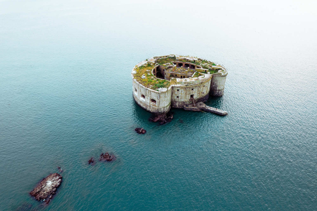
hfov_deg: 78.6
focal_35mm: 22
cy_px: 106
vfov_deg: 57.2
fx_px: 194
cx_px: 158
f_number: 2.8
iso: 100
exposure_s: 1/60
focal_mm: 8.38
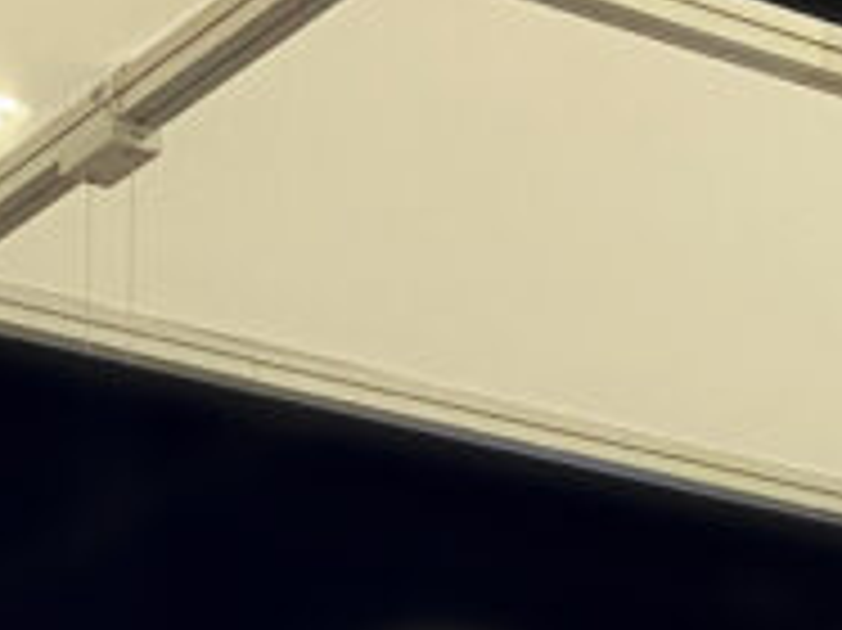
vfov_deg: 7.8
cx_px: 923
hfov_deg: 11.7
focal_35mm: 167
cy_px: 1800
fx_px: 4060
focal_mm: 4.25
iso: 160
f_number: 1.8
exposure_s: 1/60
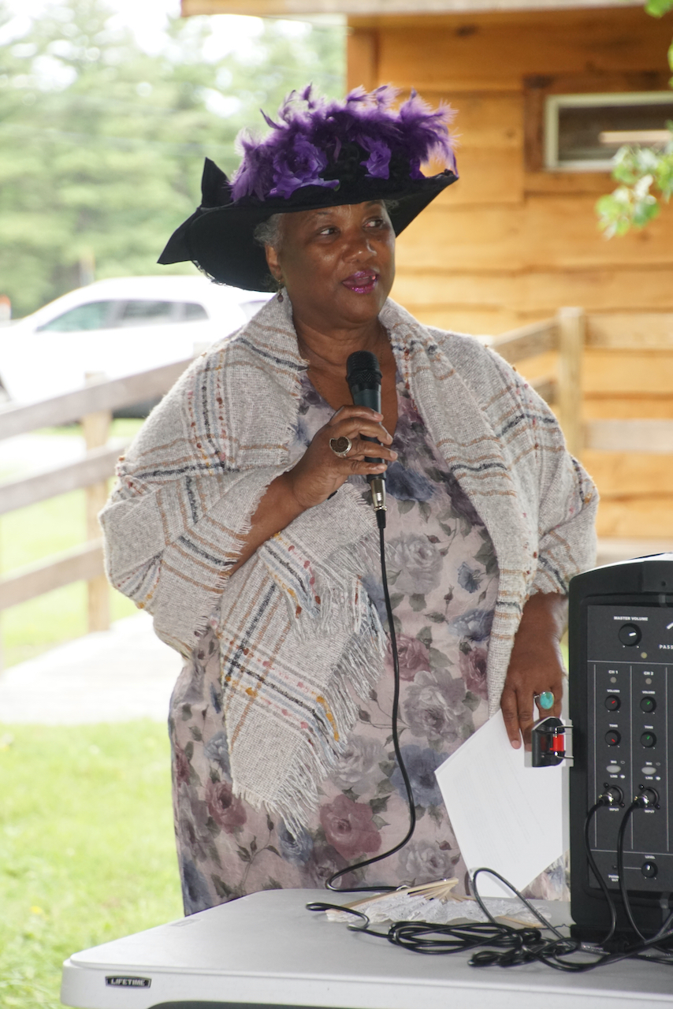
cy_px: 504
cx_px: 336
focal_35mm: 195
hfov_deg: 7.0
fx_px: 5465
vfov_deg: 10.5
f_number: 5.6
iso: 1000
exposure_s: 1/200
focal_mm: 130
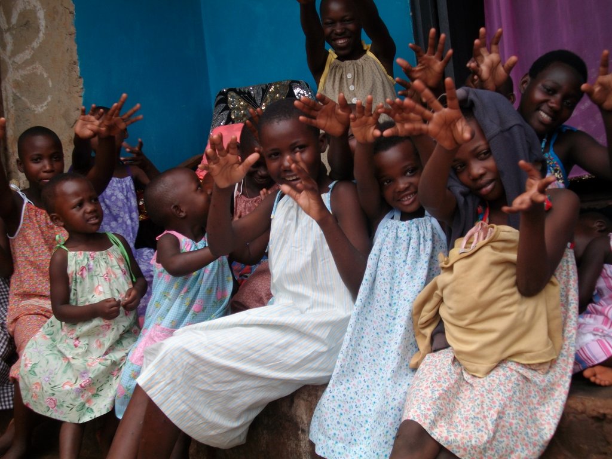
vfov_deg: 29.1
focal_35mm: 50
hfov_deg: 38.2
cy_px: 230
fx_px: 884
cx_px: 306
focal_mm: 8.8
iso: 80
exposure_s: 1/196
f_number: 3.6
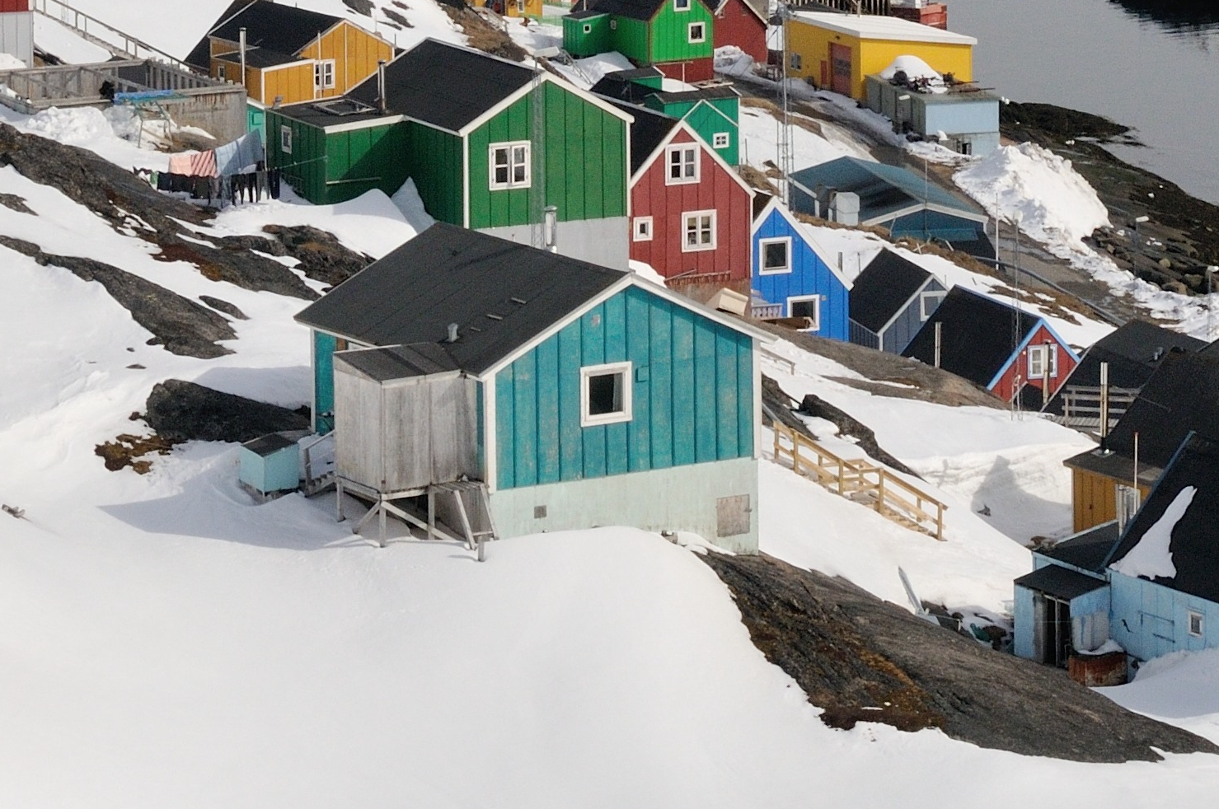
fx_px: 5884
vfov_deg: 7.8
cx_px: 312
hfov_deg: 11.8
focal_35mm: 174
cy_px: -218
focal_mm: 40
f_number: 13
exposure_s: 1/640
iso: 200
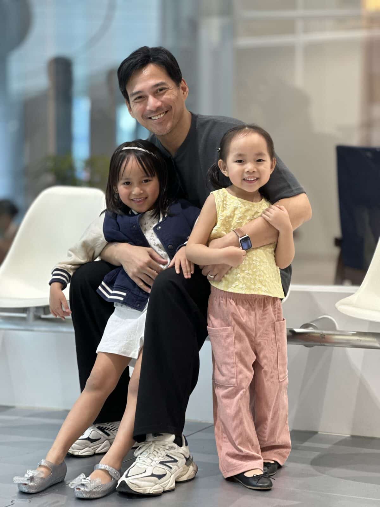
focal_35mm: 77
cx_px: 190
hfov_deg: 19.1
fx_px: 1127
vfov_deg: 25.3
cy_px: 254
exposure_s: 1/60
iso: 160
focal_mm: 9
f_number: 2.8
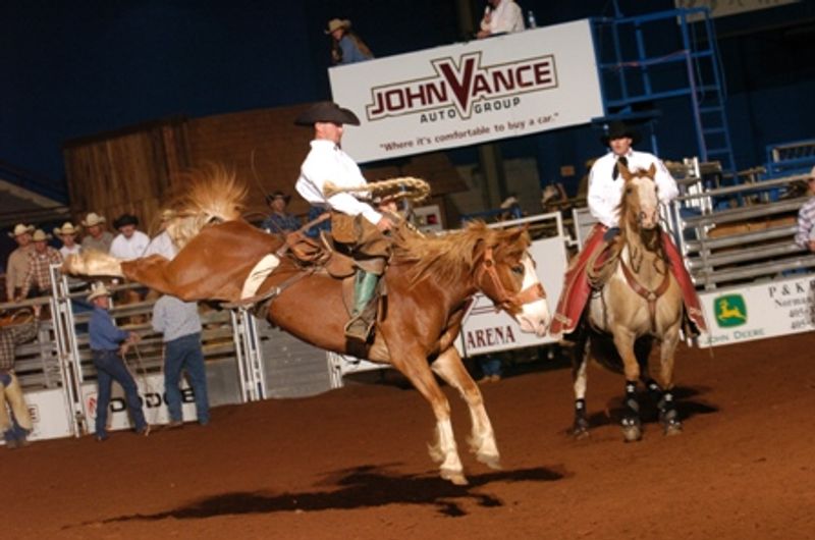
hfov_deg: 12.3
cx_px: 408
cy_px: 270
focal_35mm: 168
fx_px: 3796
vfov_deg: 8.1
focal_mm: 112
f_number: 5
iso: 500
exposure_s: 1/250
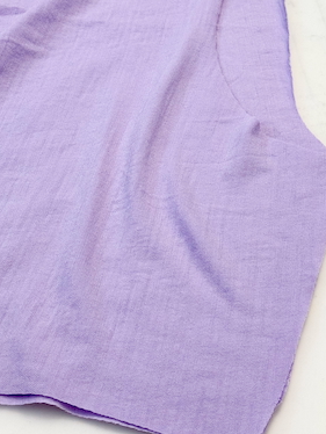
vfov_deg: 25.1
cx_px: 155
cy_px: 132
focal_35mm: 77
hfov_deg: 19.2
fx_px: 966
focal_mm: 6.76
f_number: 1.78
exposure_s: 1/50
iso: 64
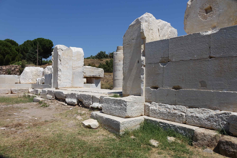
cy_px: 79
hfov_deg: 71.5
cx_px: 118
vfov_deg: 51.3
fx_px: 165
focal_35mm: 25
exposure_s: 1/800
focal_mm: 9.28
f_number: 5.6
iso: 125
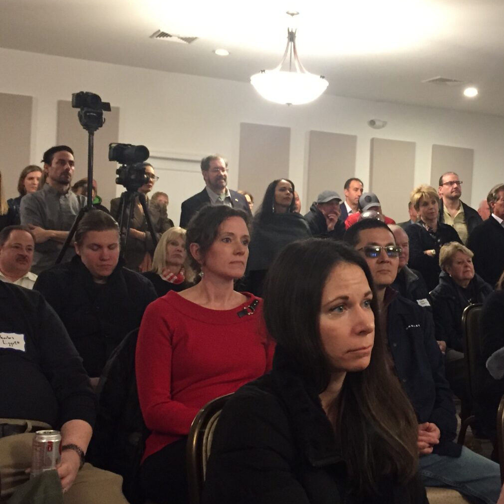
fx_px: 857
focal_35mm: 52
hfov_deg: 32.4
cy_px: 257
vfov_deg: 32.8
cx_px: 351
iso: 250
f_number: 2.2
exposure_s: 1/20
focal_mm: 4.15
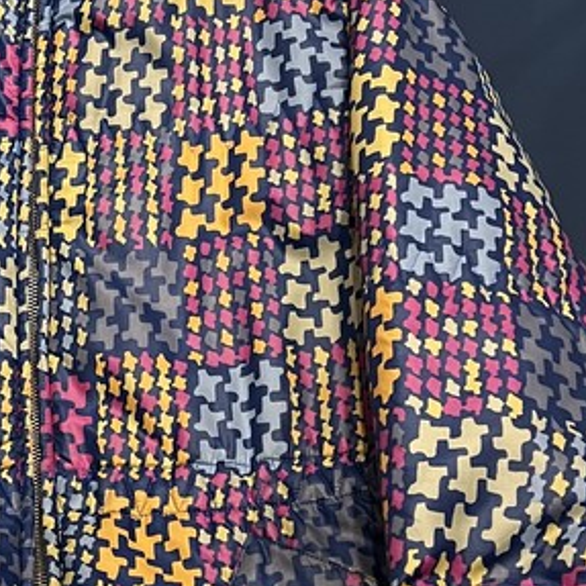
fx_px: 1532
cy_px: 225
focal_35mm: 80
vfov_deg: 21.6
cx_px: 22
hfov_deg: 21.0
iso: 160
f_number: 1.5
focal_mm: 5.7
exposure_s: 1/60
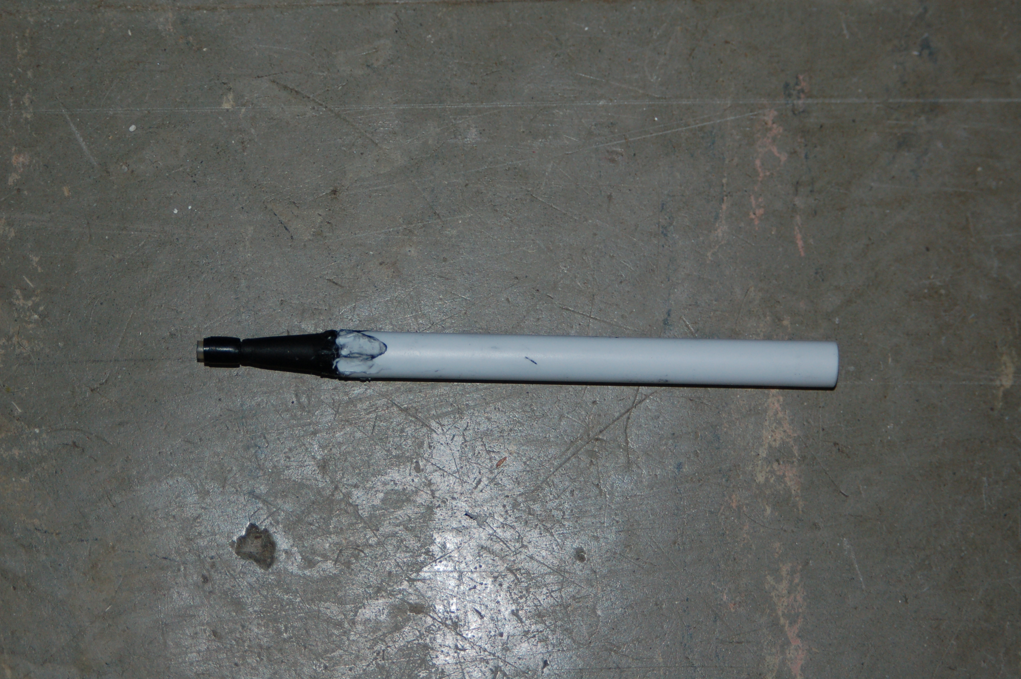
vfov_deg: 13.0
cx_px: 510
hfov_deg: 19.5
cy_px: 340
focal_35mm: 105
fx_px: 2975
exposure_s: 1/60
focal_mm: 70
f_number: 4.5
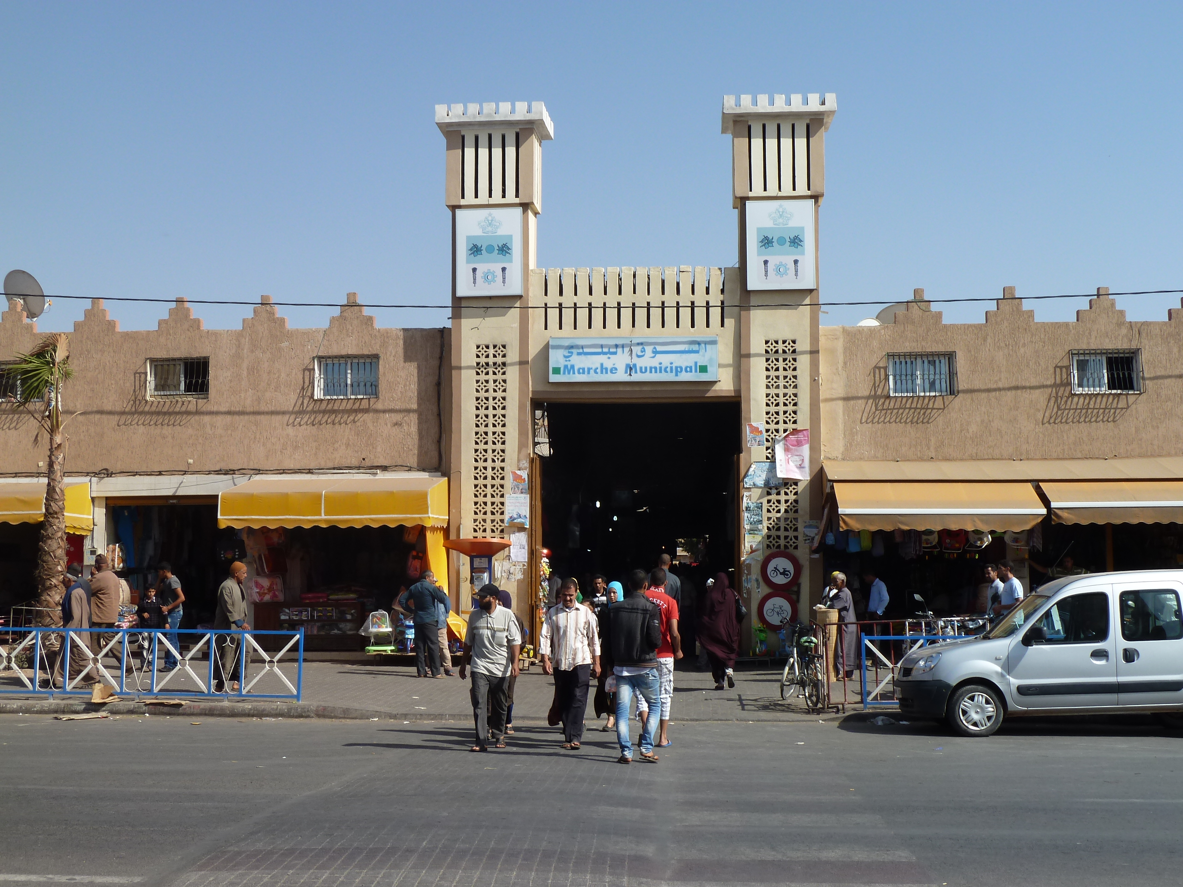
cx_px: 592
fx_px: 1435
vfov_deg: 34.3
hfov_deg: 44.8
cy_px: 444
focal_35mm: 42
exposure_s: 1/400
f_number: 5
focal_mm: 6.9
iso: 80
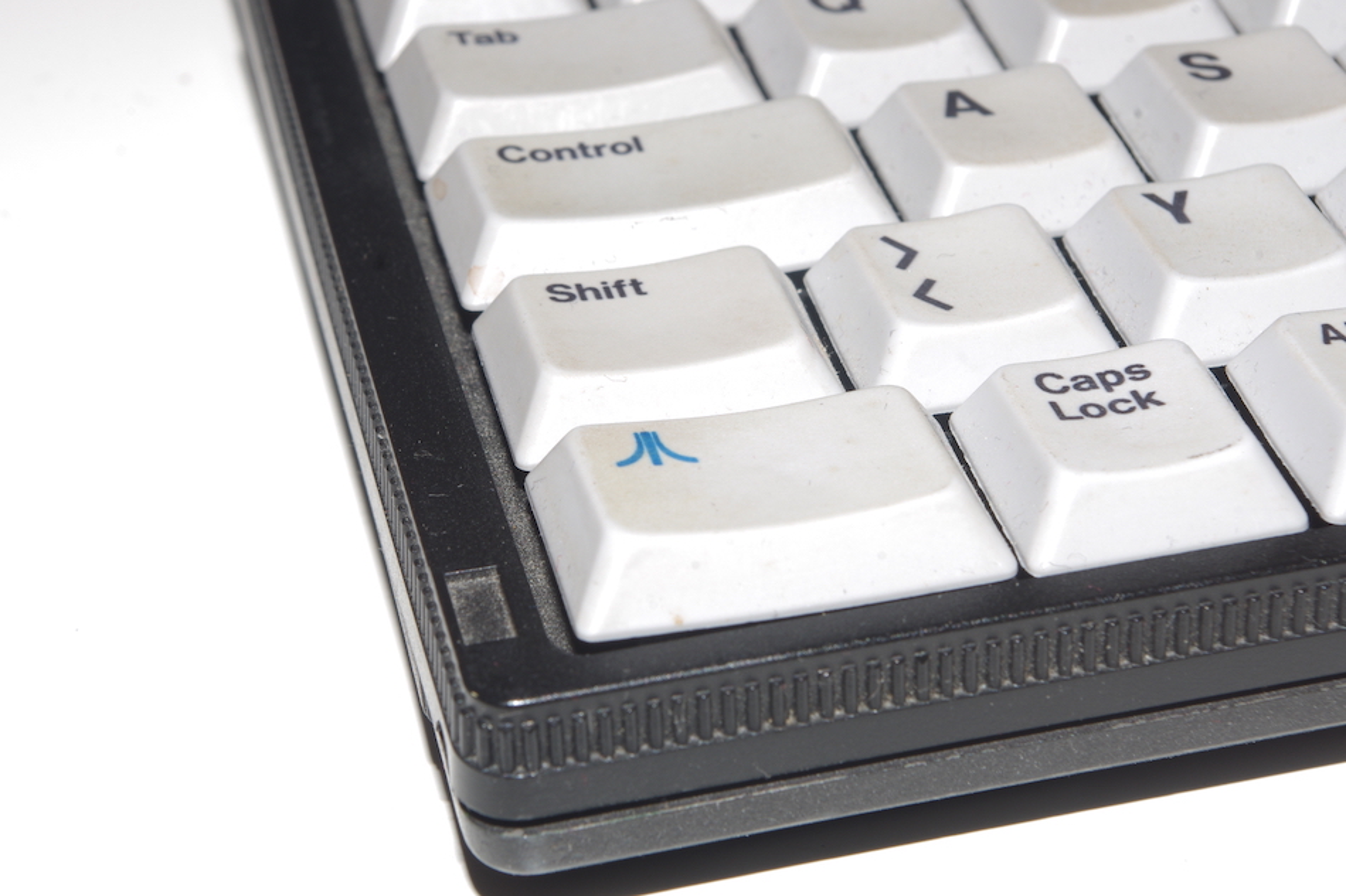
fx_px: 3084
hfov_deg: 24.6
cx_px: 673
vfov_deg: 16.5
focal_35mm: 82
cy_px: 448
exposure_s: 1/180
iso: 100
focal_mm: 55
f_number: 20
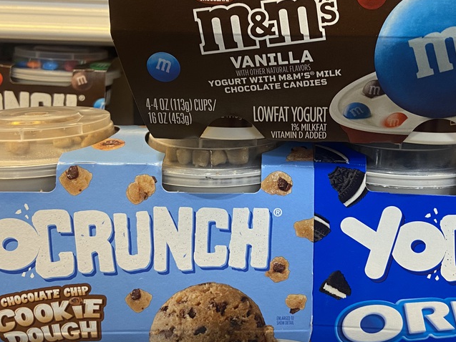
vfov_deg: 29.6
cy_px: 137
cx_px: 314
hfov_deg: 38.3
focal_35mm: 49
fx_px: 646
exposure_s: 1/60
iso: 80
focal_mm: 4.25
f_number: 1.8
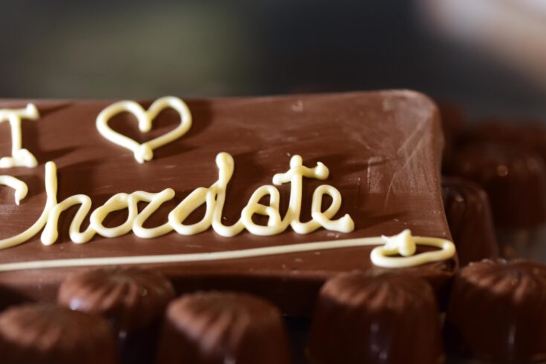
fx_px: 2215
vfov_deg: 9.4
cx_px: 173
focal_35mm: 146
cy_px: 201
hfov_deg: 14.0
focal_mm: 105
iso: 640
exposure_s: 1/60
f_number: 5
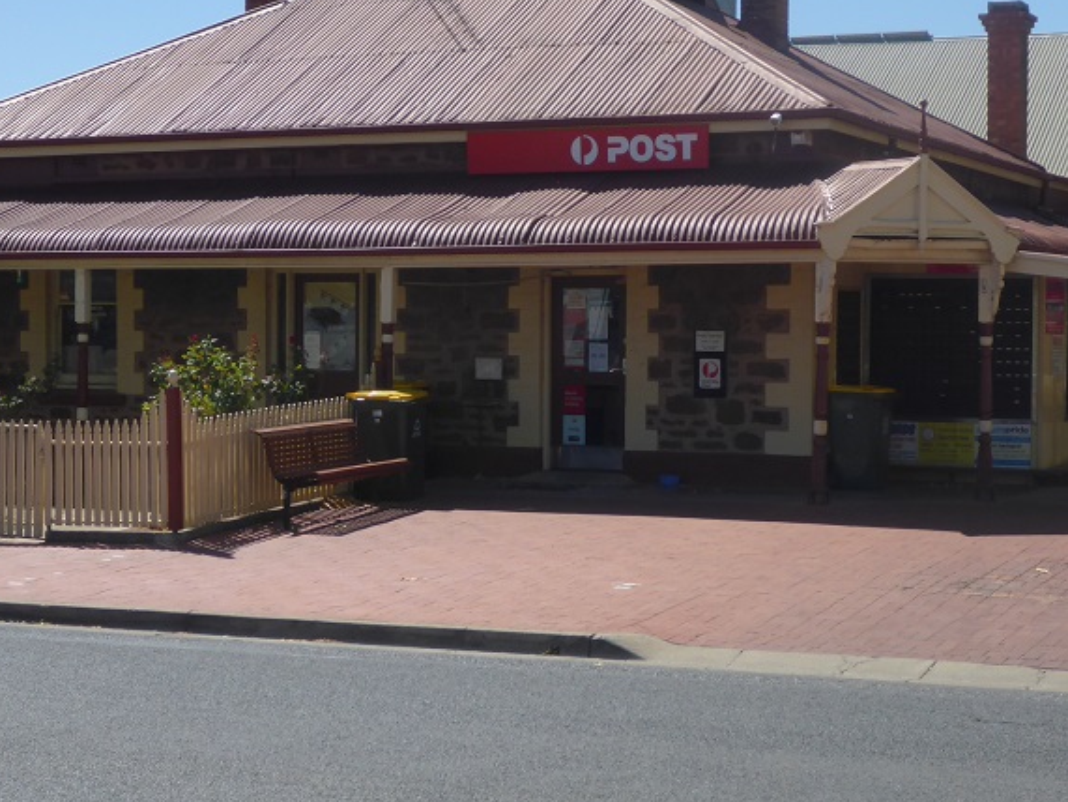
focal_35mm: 77
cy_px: 415
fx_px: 2377
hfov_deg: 25.3
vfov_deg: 19.2
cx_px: 514
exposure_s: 1/640
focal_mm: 9.8
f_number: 4.9
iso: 100
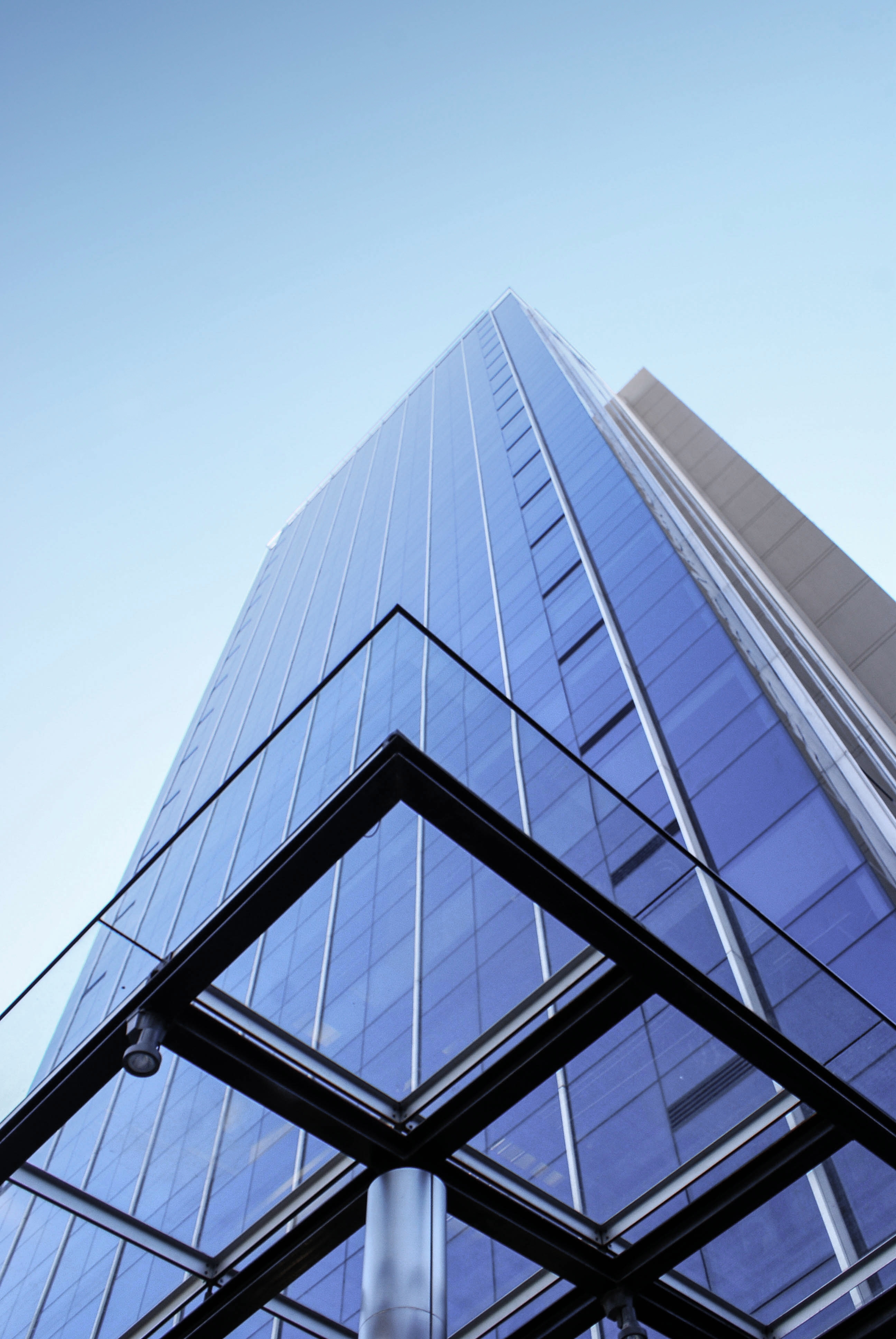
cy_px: 670
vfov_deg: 61.9
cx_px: 448
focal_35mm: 30
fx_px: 1117
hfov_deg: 43.7
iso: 200
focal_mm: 20
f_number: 9
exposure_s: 1/80
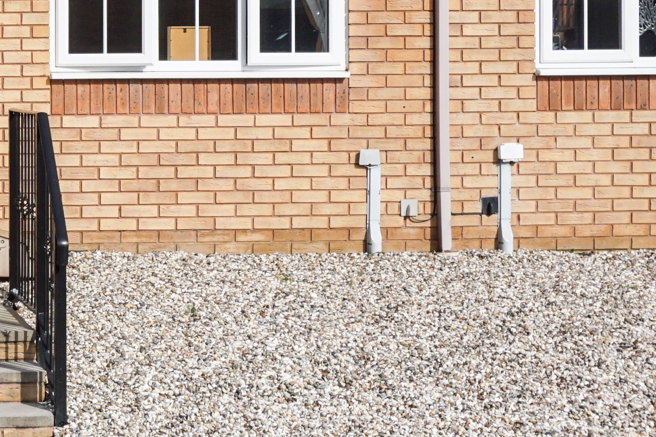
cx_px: 16
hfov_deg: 20.6
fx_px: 1749
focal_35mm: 96
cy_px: -136
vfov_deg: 13.7
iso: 100
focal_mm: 18
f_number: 9
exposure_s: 1/320
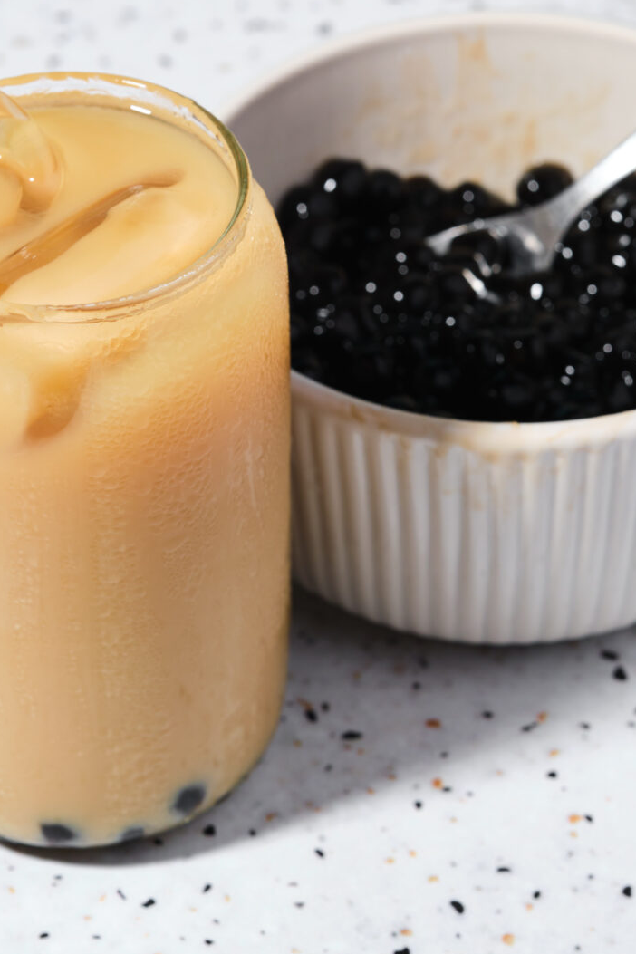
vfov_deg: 11.7
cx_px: 242
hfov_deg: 7.8
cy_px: 395
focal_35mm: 175
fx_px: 4637
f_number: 8
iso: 160
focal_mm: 80
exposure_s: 1/200
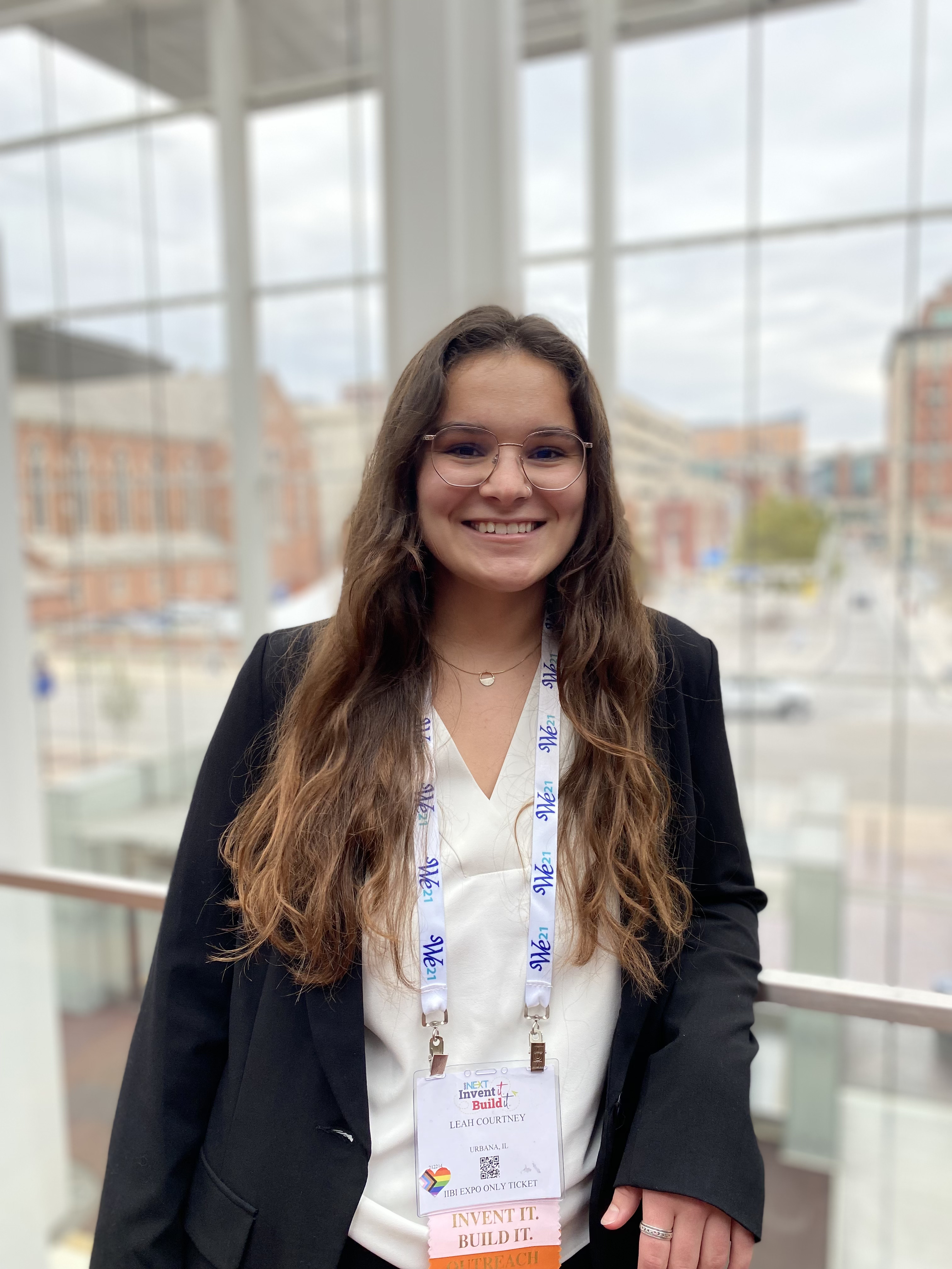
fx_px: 953
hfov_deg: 53.1
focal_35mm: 26
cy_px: 634
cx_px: 476
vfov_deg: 67.3
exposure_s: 1/271
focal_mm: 4.25
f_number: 1.8
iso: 32
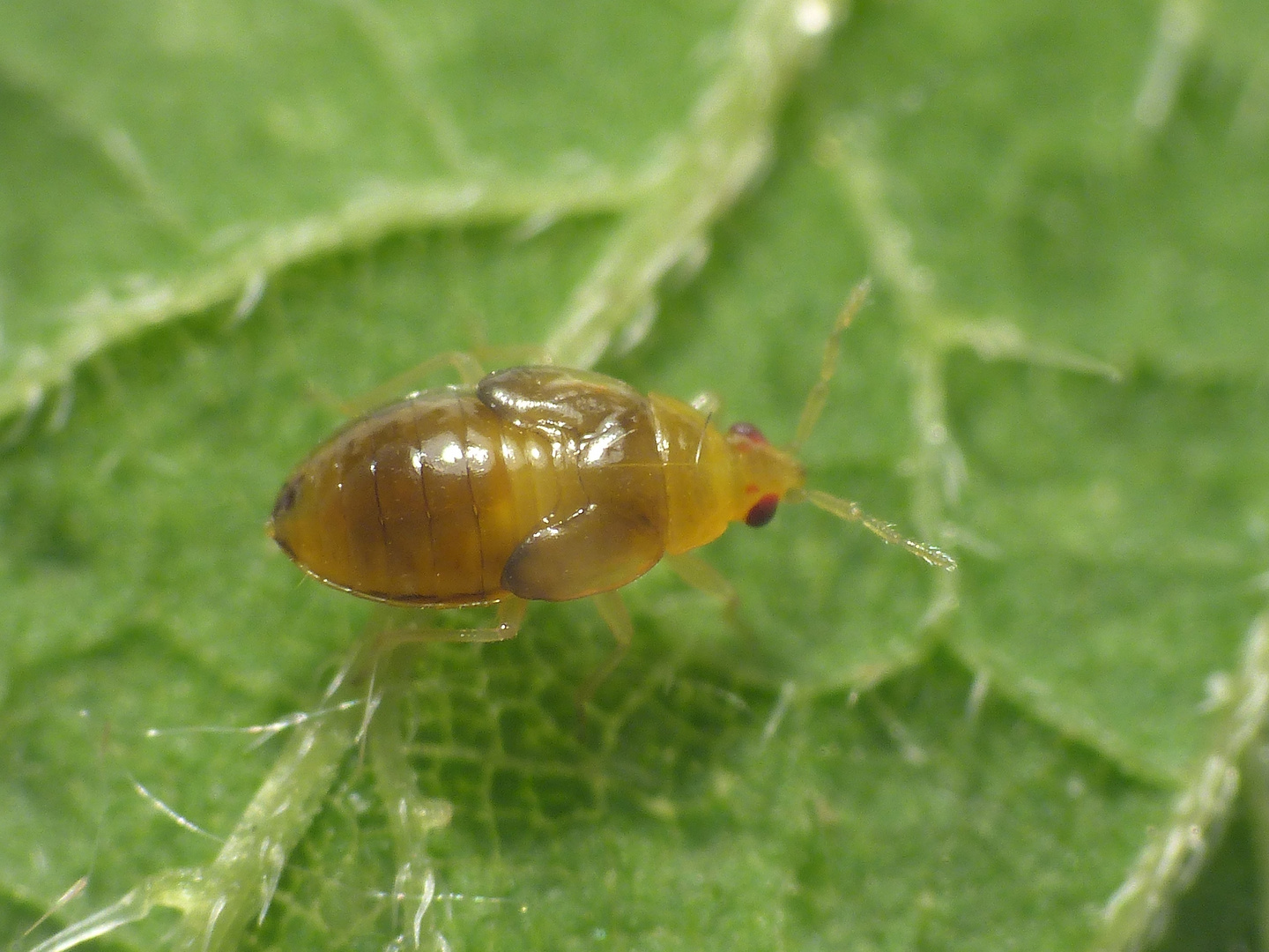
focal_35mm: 1200
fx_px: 43991
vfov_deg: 1.2
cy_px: 476
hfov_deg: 1.7
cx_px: 634
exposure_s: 1/4
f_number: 8
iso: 100
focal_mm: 108
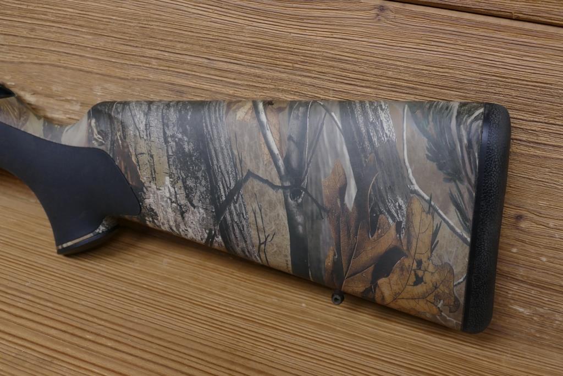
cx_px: 282
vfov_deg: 34.2
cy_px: 188
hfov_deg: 49.5
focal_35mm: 39
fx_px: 610
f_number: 3.1
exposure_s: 1/80
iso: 400
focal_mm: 14.24
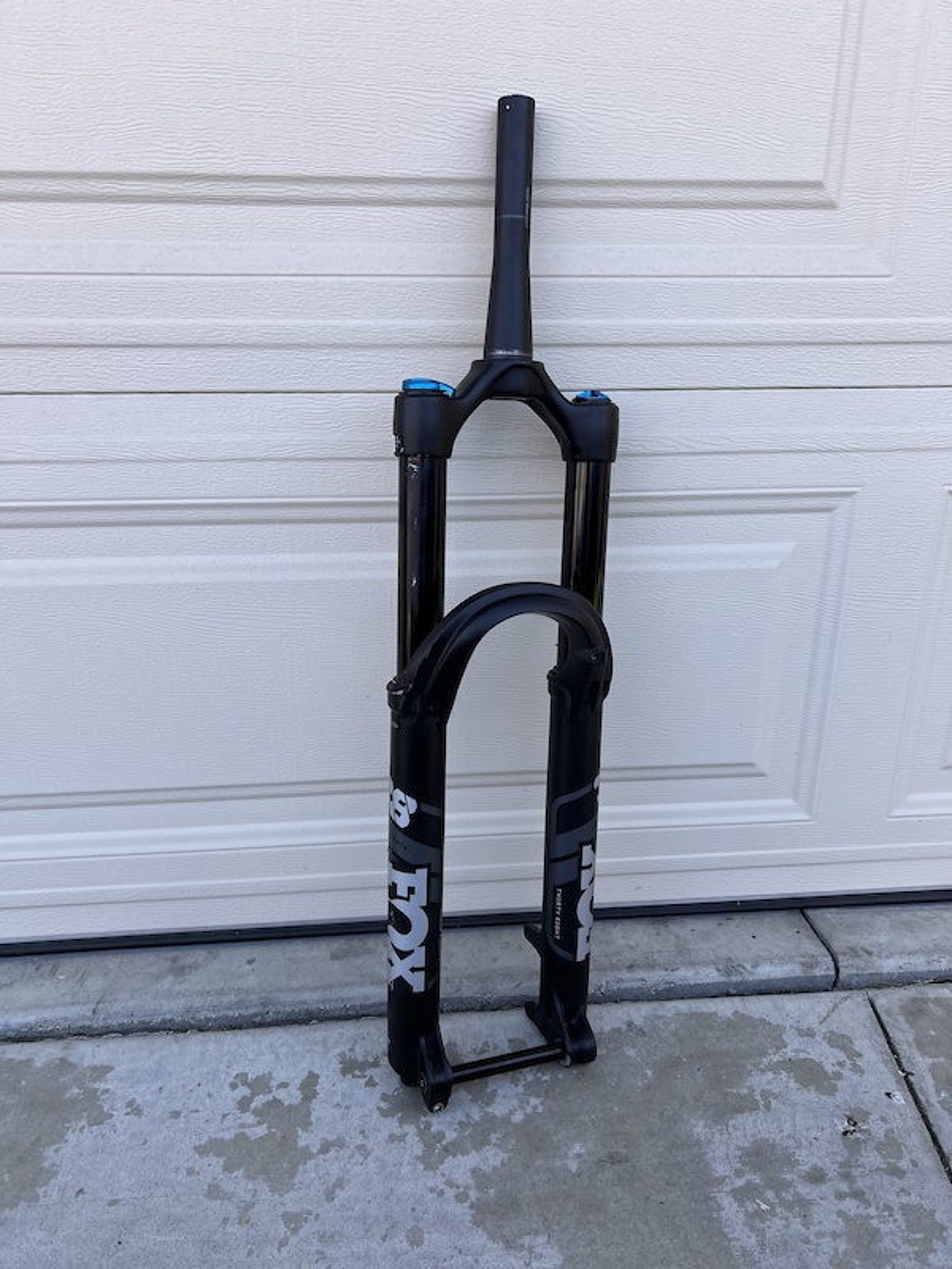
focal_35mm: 26
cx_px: 476
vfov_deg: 67.3
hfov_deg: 53.1
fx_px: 953
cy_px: 634
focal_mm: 5.7
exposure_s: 1/539
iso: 50
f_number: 1.5
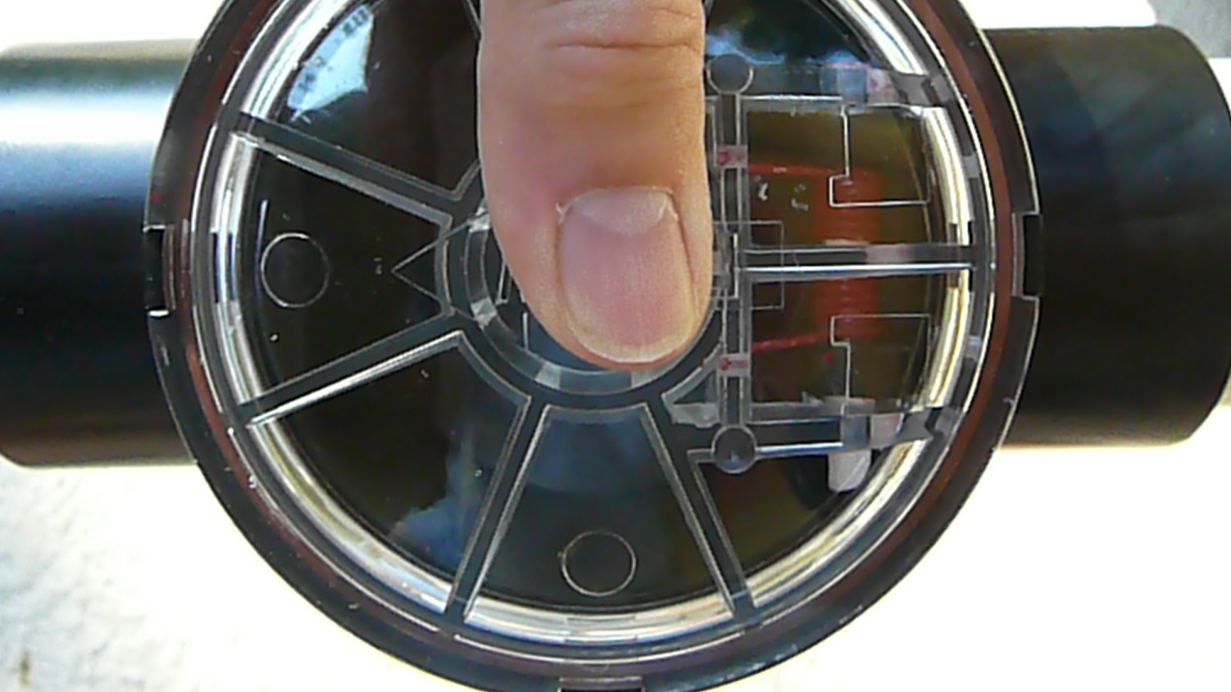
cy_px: 254
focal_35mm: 39
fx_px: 1273
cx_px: 621
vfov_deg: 30.3
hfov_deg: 51.6
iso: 800
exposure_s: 1/640
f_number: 2.8
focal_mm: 5.2
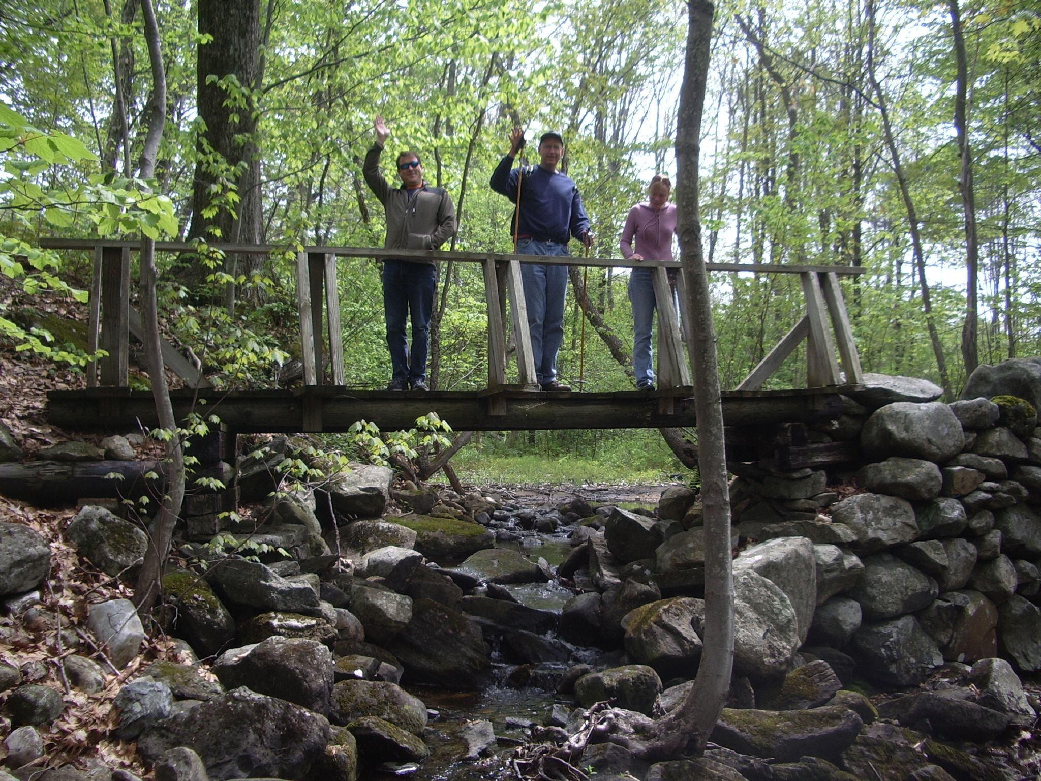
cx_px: 520
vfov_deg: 40.7
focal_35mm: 35
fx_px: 1053
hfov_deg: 52.6
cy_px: 390
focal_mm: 5.8
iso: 50
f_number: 2.6
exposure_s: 1/200
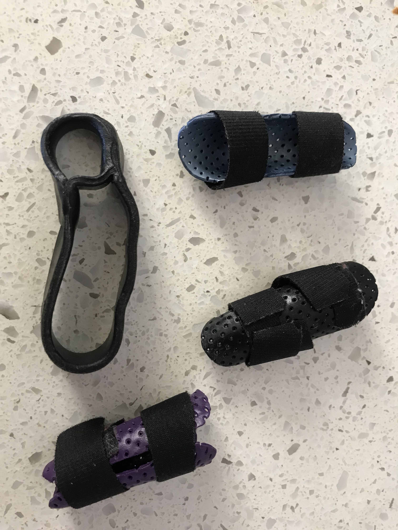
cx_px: 199
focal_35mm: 28
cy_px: 265
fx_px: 429
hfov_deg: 49.7
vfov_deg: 63.4
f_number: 1.8
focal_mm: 3.99
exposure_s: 1/17
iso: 50
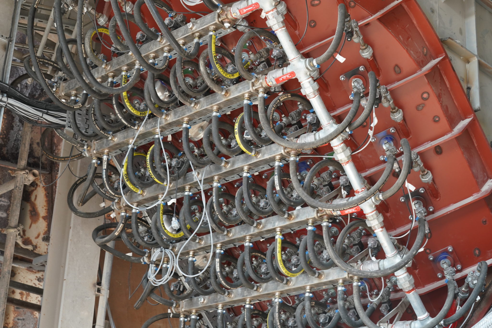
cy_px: 164
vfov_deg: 19.5
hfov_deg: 28.8
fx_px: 957
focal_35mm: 70
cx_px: 246
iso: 1250
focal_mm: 70
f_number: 11
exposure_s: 1/80
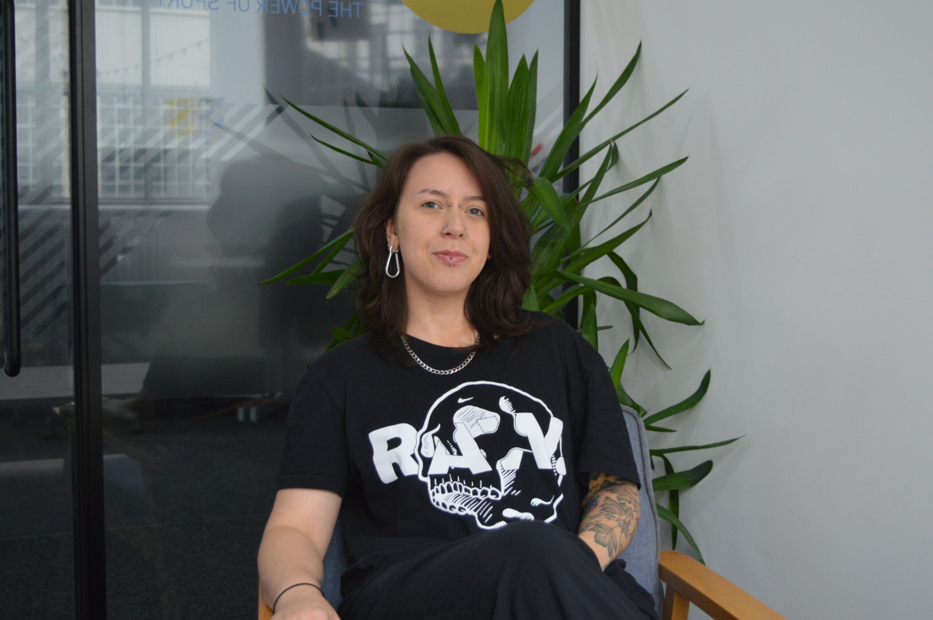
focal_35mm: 51
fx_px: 1321
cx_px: 466
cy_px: 310
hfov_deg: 38.9
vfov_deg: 26.4
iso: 900
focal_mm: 34
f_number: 4.5
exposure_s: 1/60
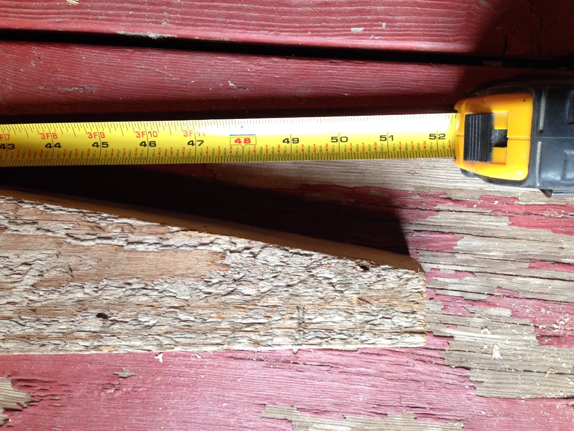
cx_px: 287
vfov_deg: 42.9
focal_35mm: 33
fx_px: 547
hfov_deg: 55.4
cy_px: 216
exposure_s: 1/20
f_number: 2.4
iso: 125
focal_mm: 4.12
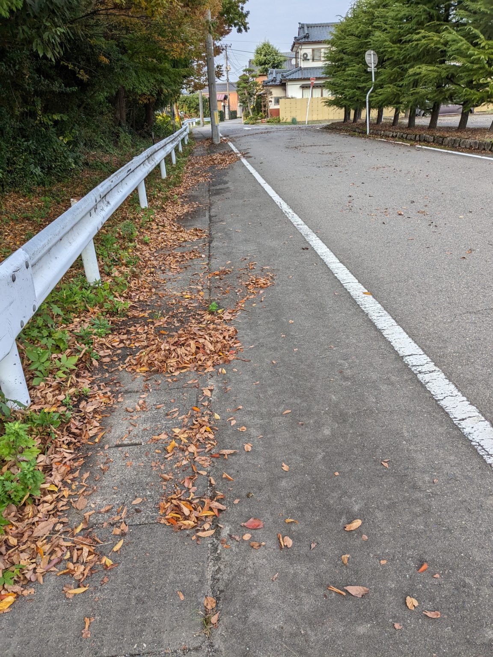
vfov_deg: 65.3
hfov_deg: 51.4
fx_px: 513
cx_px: 246
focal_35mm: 27
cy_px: 328
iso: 53
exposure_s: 1/688
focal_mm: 4.38
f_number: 1.73
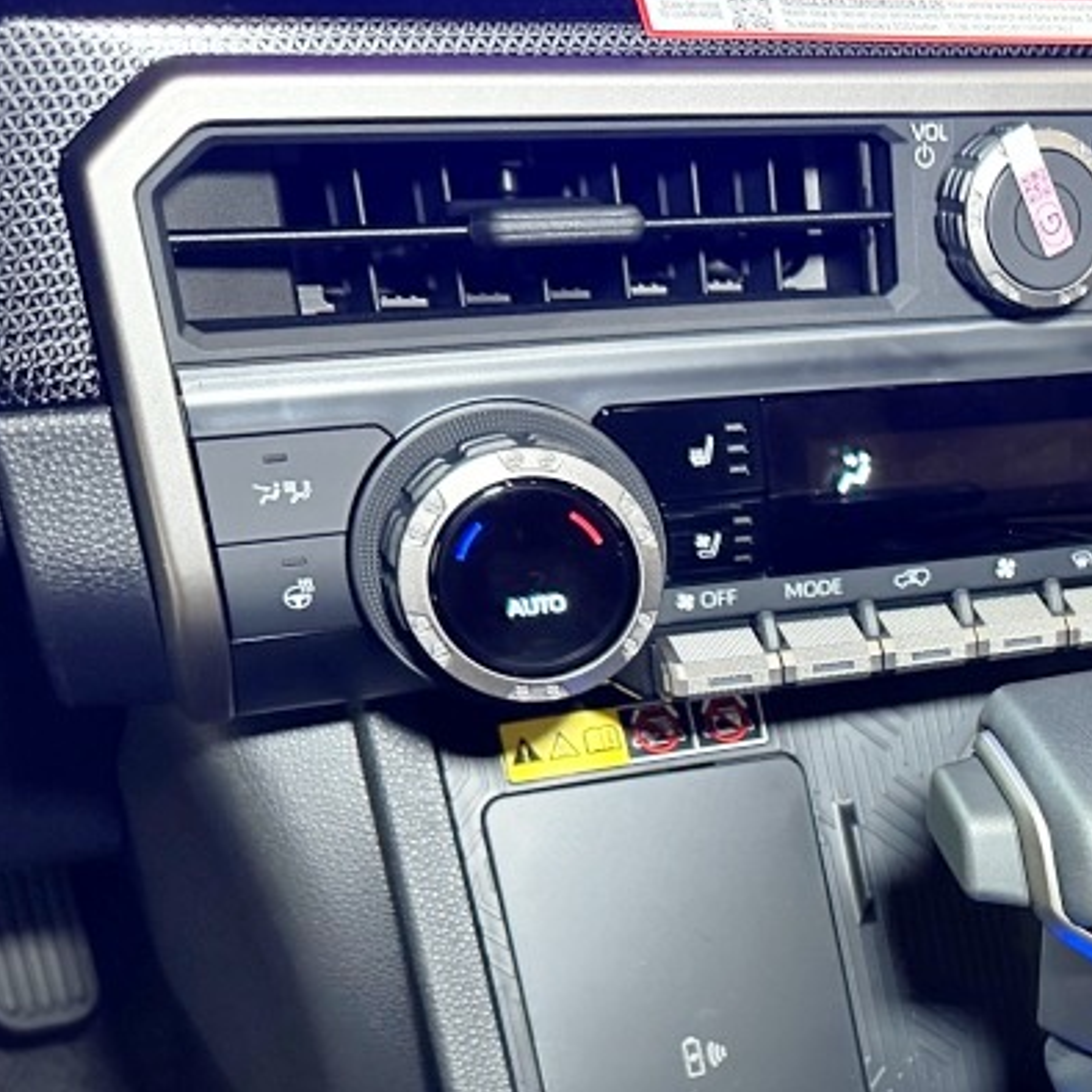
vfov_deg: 29.6
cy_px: 1009
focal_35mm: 55
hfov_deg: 27.7
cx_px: 1269
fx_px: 1963
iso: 1000
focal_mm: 6.86
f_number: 1.78
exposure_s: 1/40
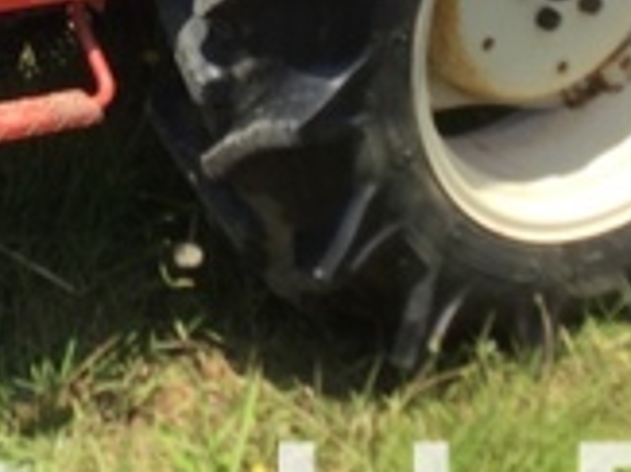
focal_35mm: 122
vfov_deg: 11.7
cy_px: -186
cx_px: -186
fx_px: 2222
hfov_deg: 15.4
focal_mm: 3.3
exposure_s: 1/715
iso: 25
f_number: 2.4
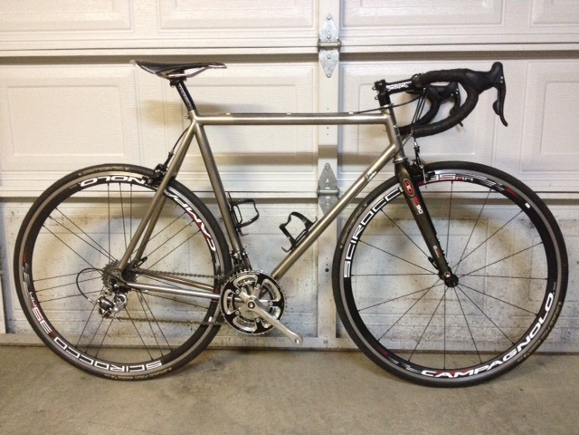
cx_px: 290
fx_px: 585
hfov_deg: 52.6
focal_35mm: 35
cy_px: 218
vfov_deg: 40.7
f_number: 2.4
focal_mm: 4.28
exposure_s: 1/15
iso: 400
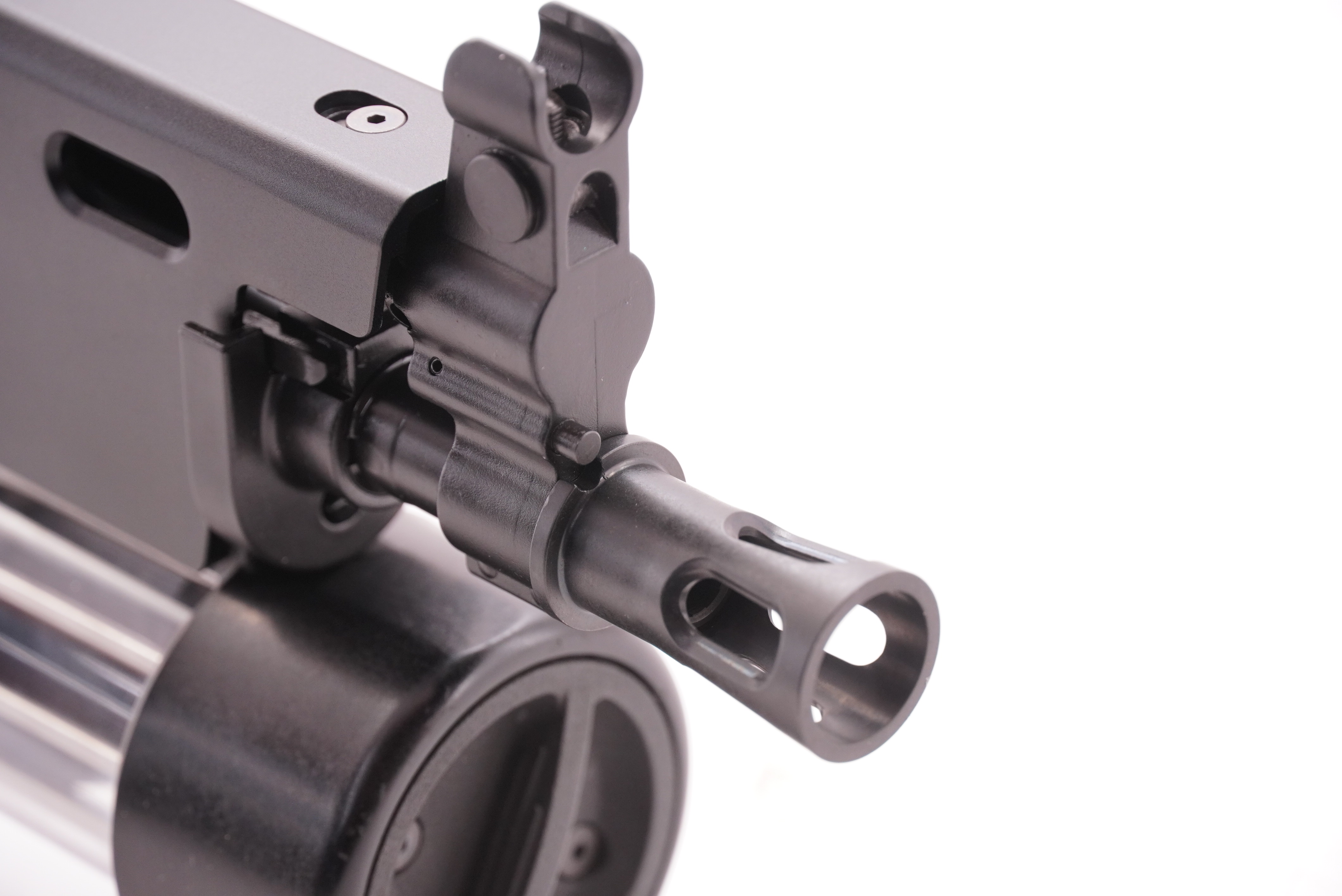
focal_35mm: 158
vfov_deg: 8.7
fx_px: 5874
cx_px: 671
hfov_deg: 13.0
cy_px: 448
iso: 1000
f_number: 5.6
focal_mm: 105
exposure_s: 1/125
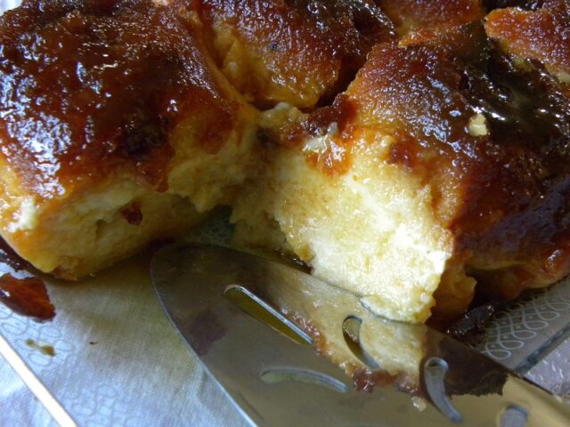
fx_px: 856
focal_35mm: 52
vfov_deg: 28.0
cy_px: 214
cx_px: 285
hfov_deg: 36.8
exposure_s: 1/44.5
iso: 400
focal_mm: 9.2
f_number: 3.5
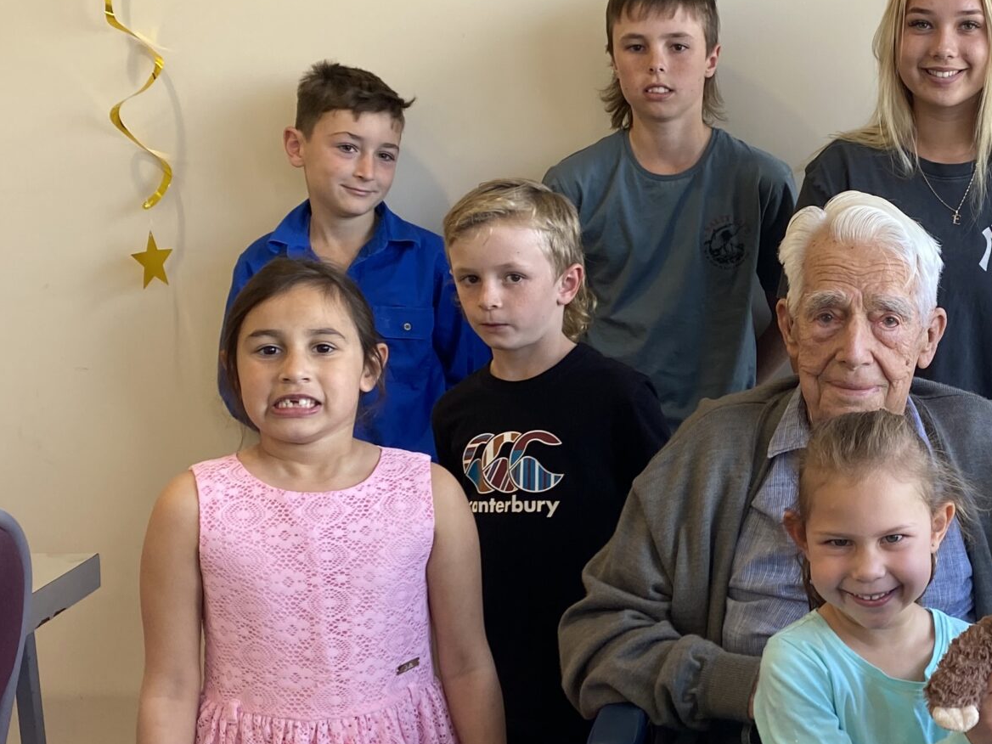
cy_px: 437
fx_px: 1633
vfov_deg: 25.6
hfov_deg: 32.3
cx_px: 868
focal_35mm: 57
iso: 64
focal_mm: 4.25
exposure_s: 1/100
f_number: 1.8
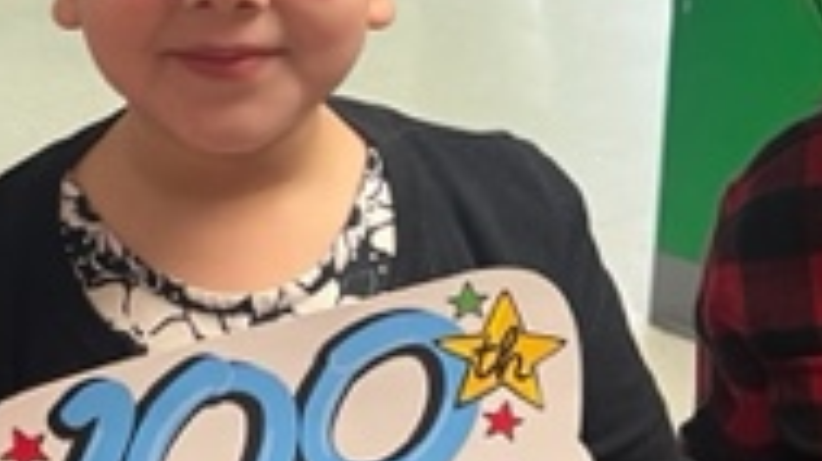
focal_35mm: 96
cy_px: 291
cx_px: 257
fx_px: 2091
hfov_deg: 22.1
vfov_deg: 12.6
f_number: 1.5
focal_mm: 5.7
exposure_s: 1/60
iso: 160
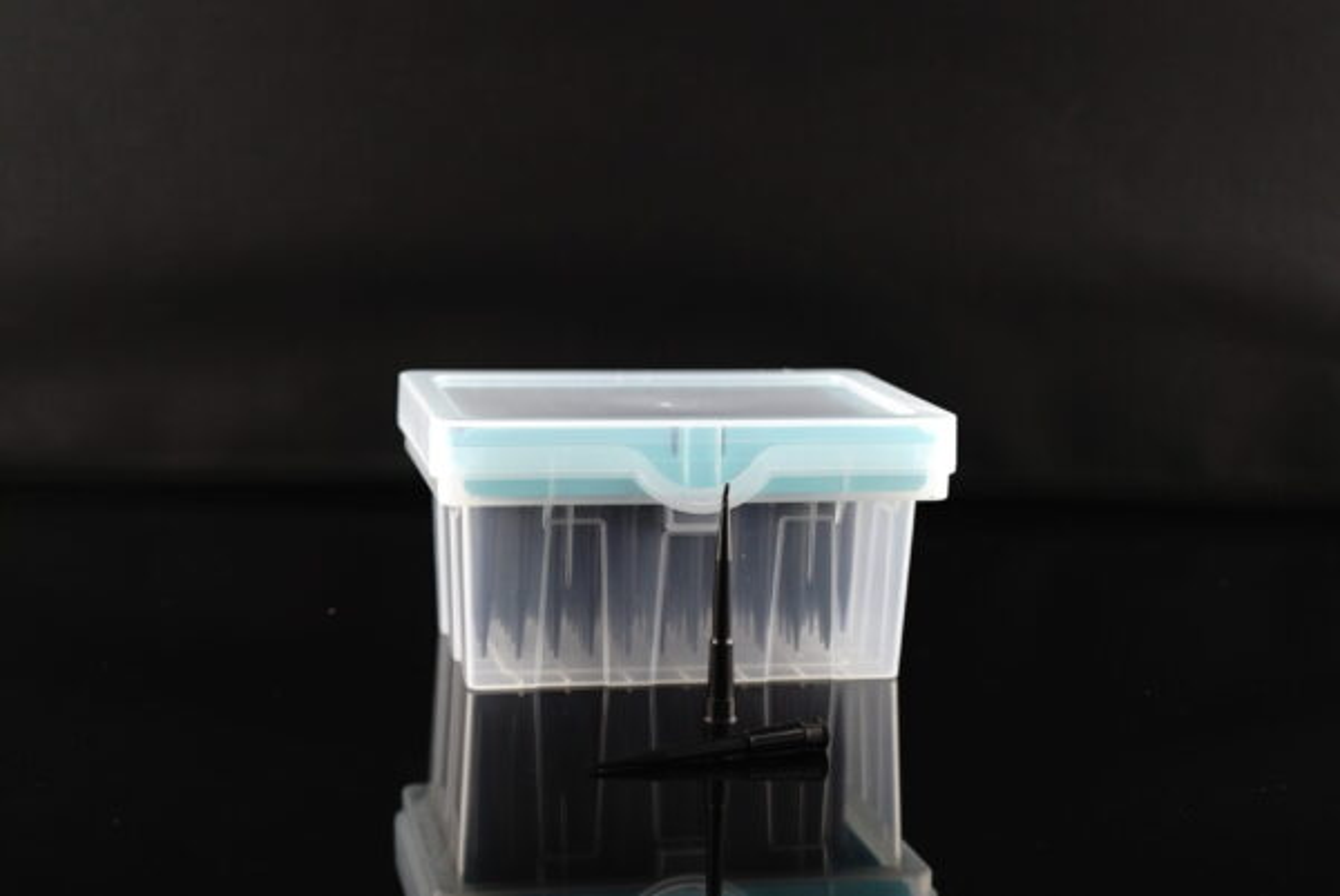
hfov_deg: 33.4
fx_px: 2235
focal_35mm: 60
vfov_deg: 22.7
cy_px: 448
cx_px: 670
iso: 800
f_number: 4
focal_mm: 40
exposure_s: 1/60
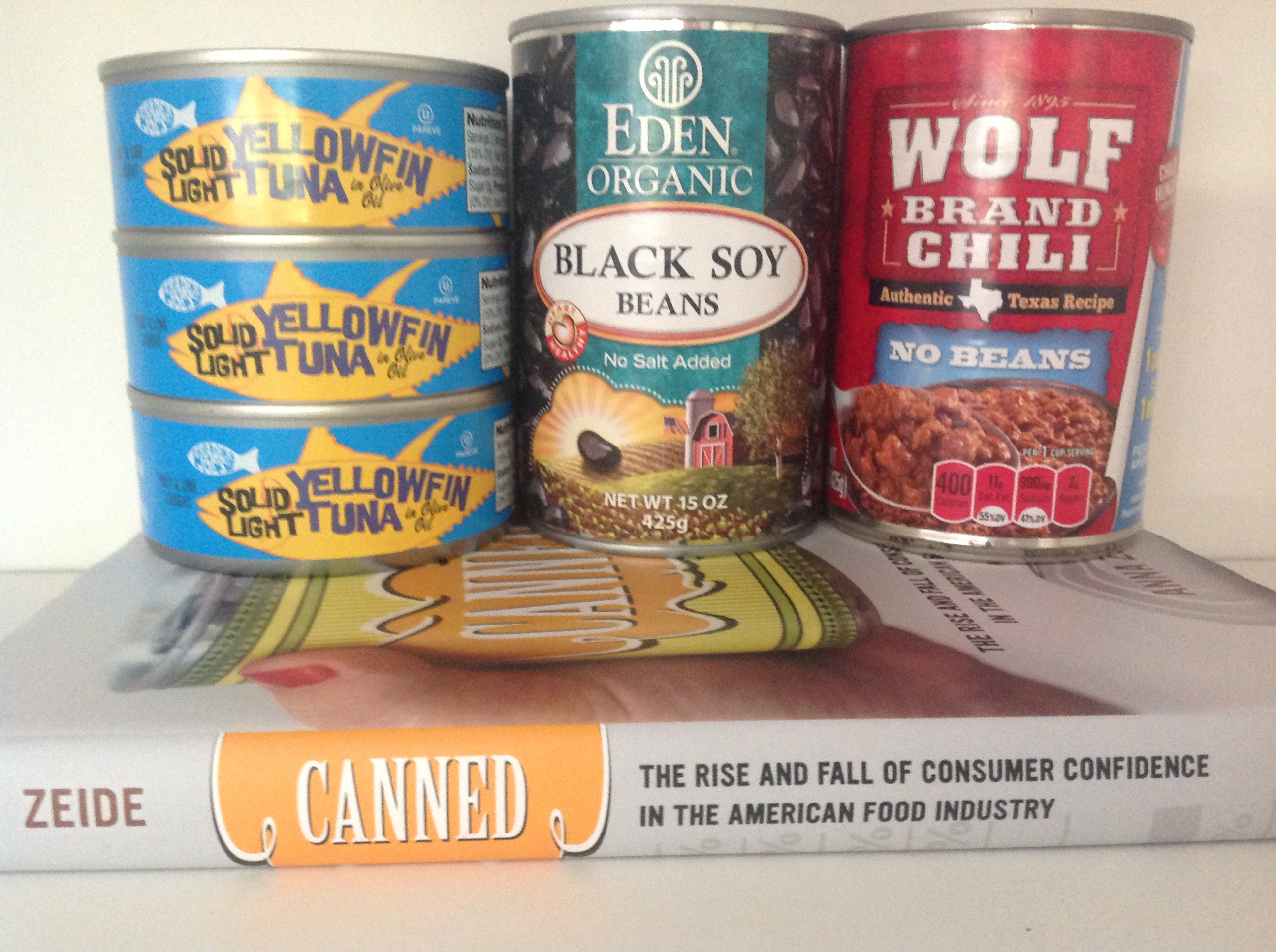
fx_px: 1288
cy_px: 476
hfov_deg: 52.7
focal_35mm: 35
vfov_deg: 40.6
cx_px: 638
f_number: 2.4
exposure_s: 1/15
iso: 320
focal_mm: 4.28
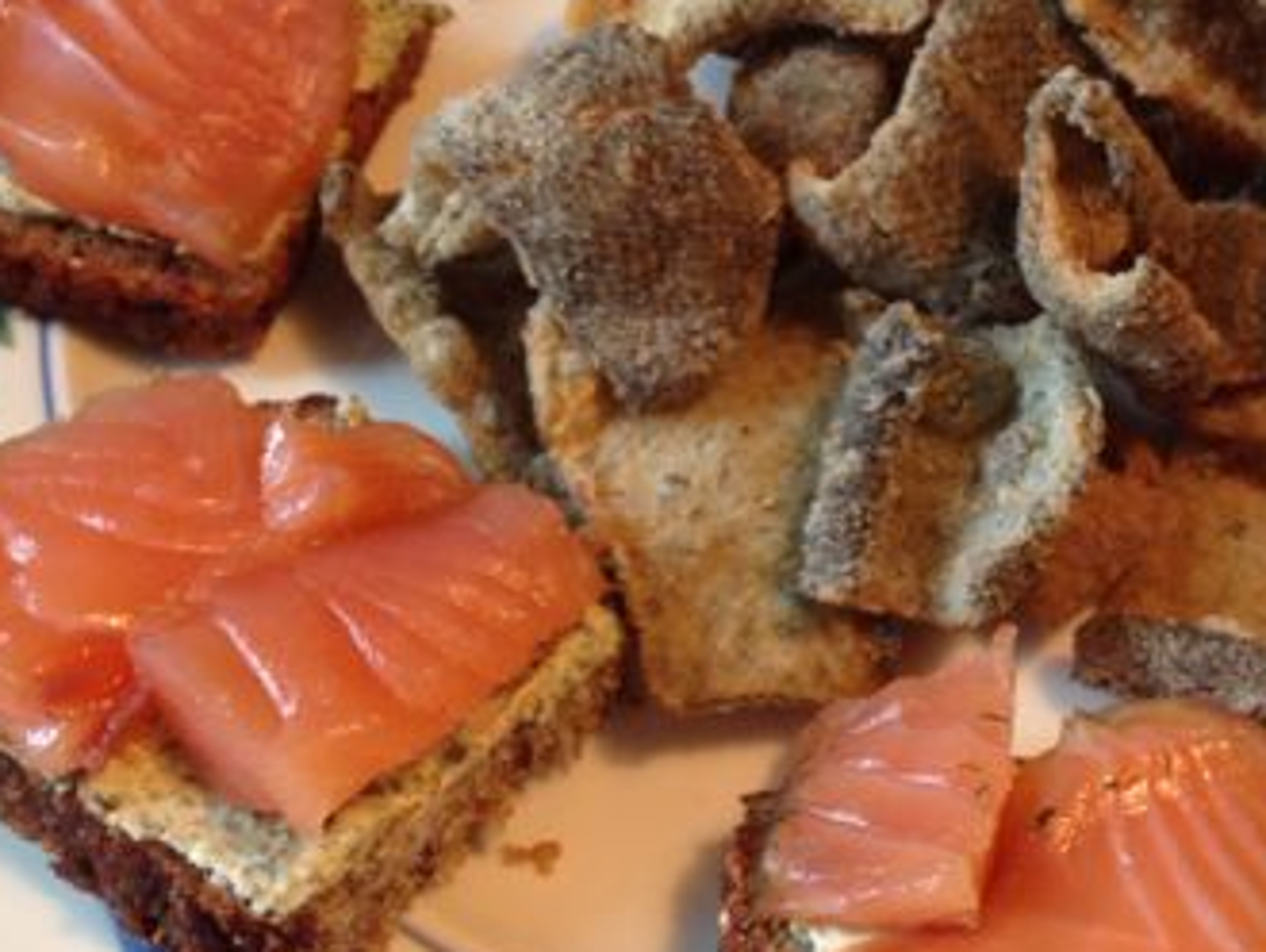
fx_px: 2342
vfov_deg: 23.0
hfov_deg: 29.7
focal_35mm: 64
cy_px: 484
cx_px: 963
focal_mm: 4.12
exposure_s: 1/20
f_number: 2.4
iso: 64
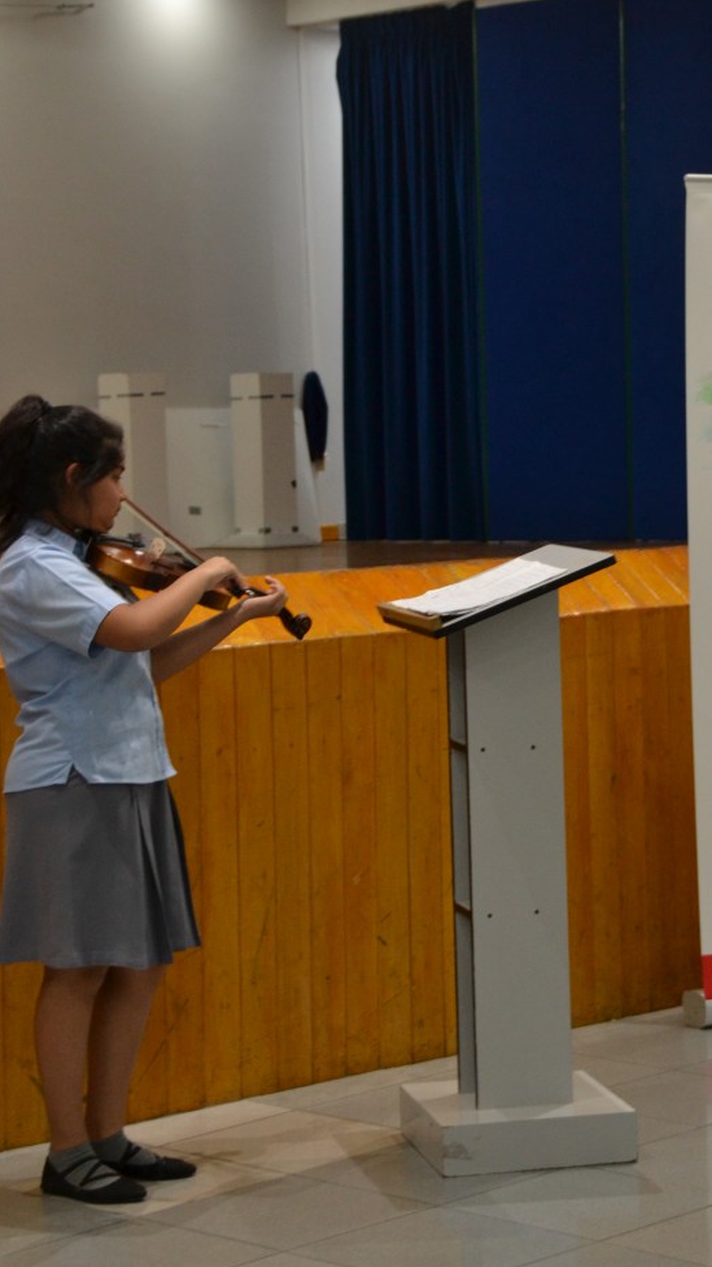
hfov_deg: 12.9
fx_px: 3156
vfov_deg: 22.7
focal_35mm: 94
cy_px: 568
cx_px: 447
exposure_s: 1/50
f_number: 5
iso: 800
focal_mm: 46
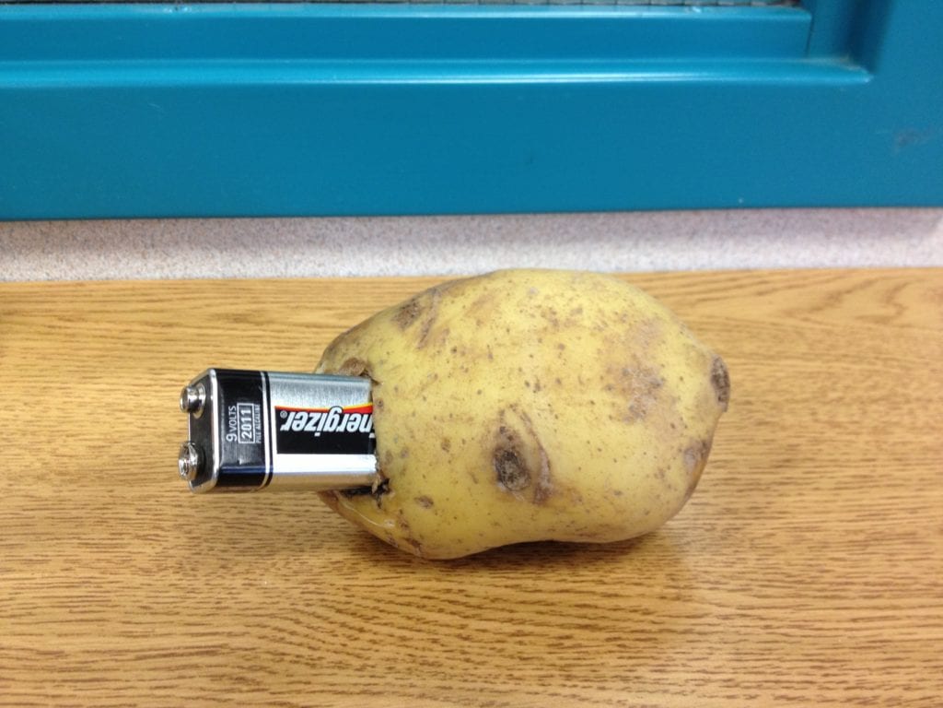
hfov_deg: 52.6
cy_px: 354
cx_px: 472
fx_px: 953
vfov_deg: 40.7
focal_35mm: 35
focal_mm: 4.28
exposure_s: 1/20
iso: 100
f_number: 2.4
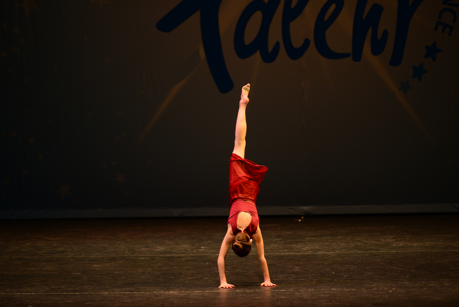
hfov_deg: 10.3
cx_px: 230
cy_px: 154
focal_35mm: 200
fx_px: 2551
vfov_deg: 6.9
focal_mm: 200
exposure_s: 1/1000
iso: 1600
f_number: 2.8
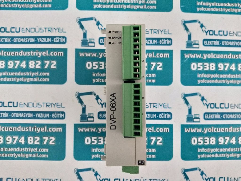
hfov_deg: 73.9
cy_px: 90
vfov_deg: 58.9
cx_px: 120
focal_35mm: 23
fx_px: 160
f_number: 1.7
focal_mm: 3.99
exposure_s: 1/50
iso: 210
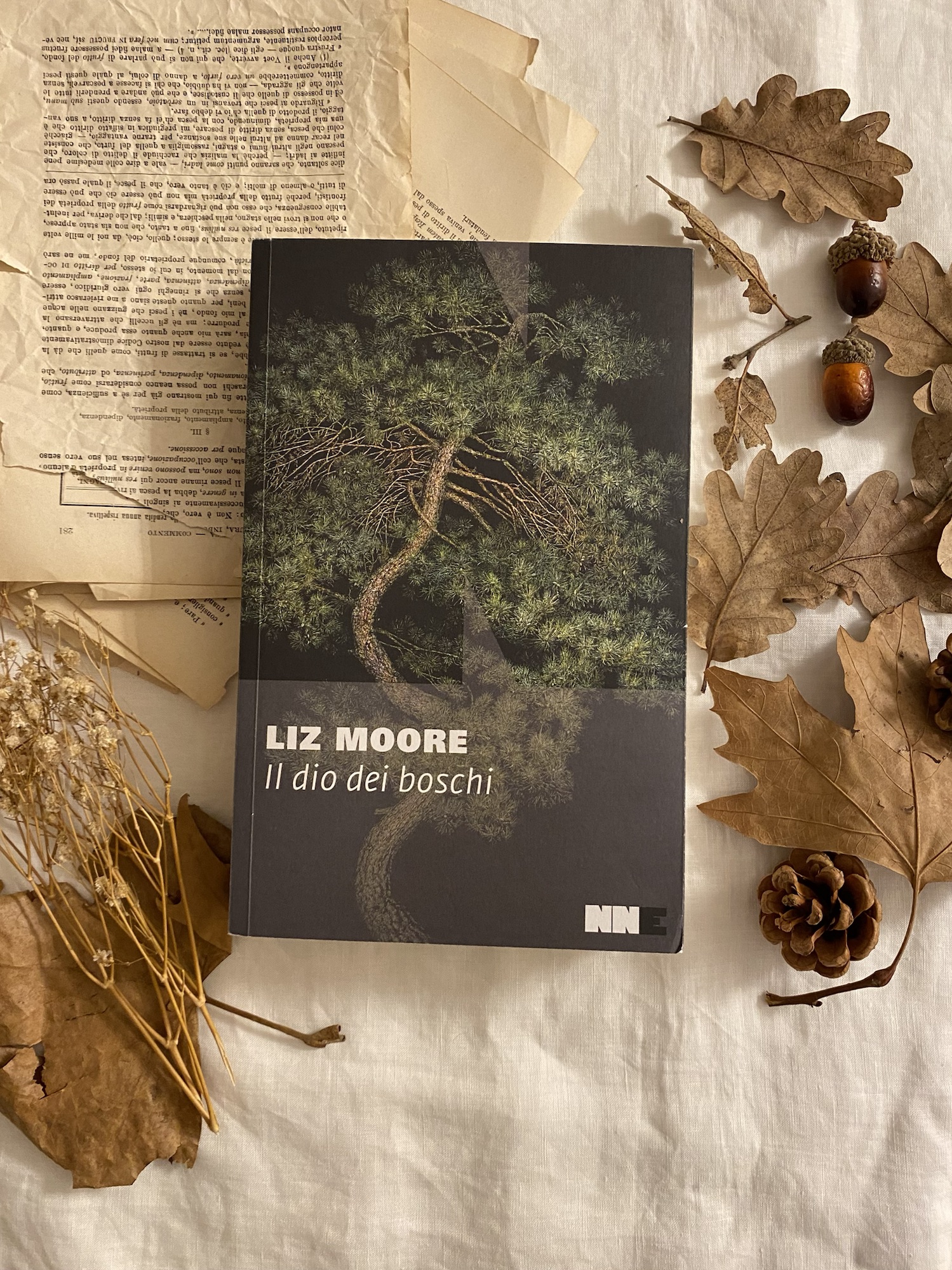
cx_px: 476
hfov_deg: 53.0
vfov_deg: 67.3
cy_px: 635
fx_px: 954
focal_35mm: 26
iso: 250
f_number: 1.8
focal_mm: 4.25
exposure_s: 1/50
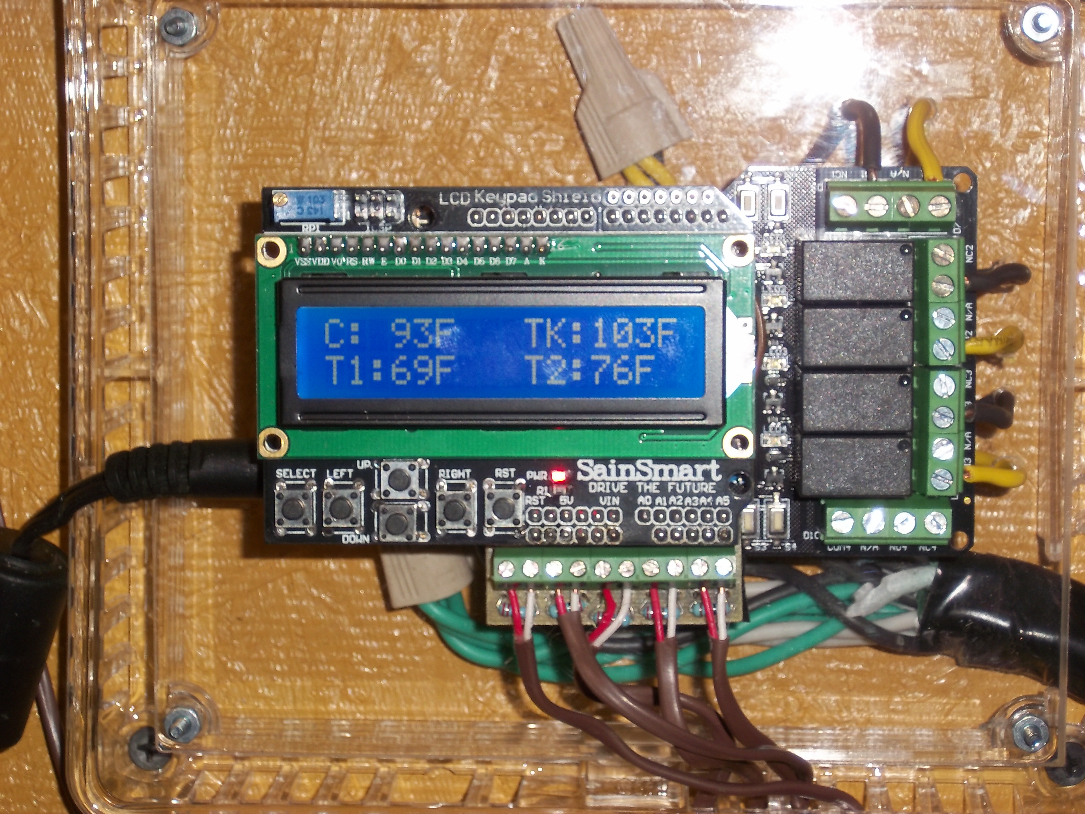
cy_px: 407
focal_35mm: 102
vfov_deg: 14.5
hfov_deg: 19.3
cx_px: 542
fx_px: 3197
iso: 64
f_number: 4.8
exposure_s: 1/50
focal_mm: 18.3
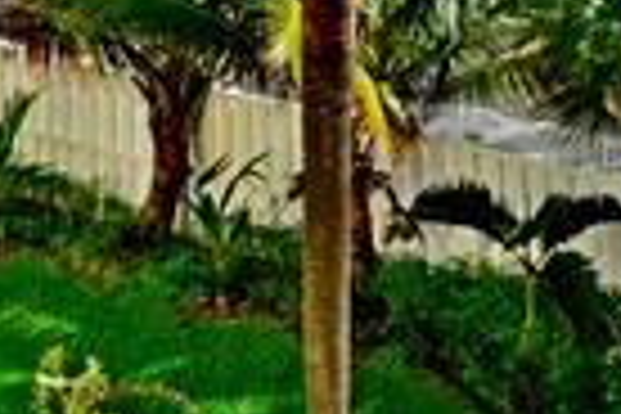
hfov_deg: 12.2
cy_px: -540
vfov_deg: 7.7
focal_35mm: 167
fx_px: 2881
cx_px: 536
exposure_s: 1/250
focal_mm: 24
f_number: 8
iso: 100
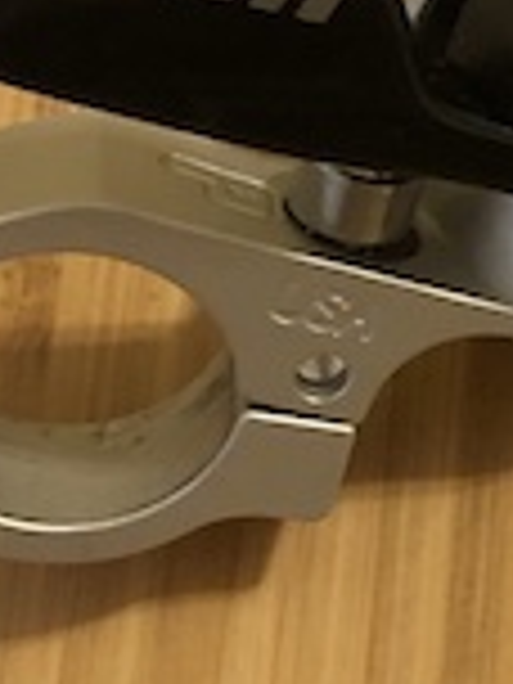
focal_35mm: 147
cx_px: 896
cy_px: 166
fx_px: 2905
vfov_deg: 13.4
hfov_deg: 9.6
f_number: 1.8
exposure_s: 1/6
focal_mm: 3.99
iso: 100
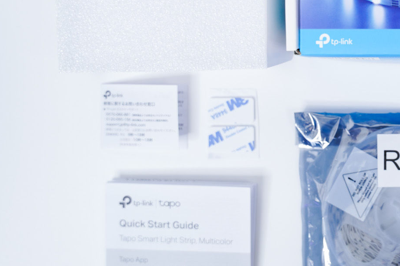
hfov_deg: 23.0
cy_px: 68
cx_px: 425
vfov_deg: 16.2
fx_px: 929
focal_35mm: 84
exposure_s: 1/160
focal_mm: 38.3
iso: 400
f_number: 2.8
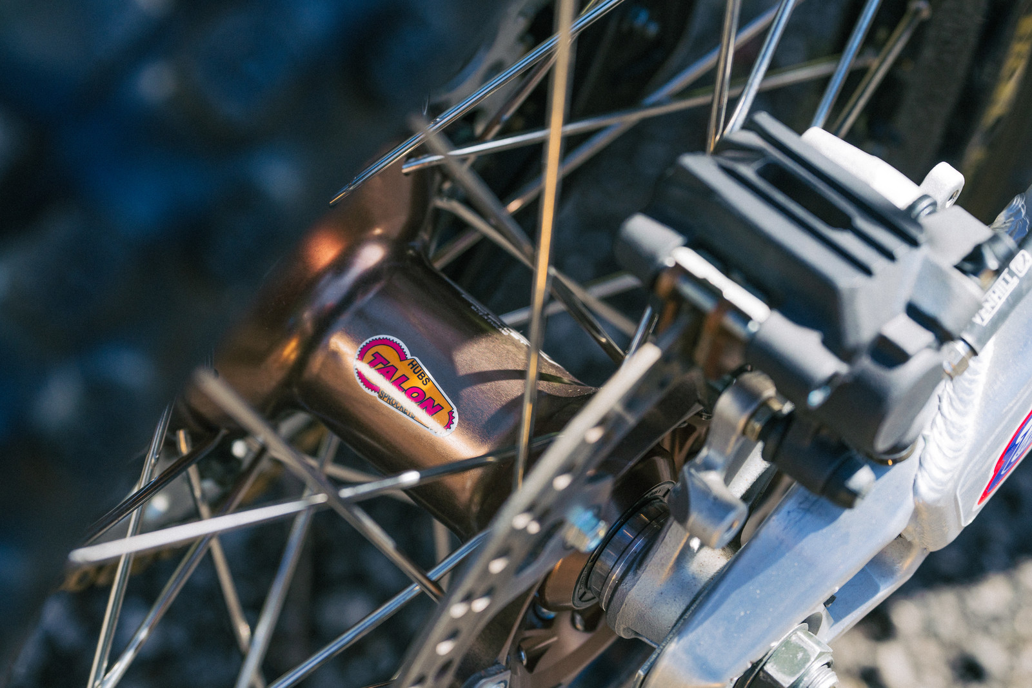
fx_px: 2752
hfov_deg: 21.2
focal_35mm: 96
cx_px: 516
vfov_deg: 14.3
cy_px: 344
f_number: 4
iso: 320
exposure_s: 1/1600
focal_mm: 96
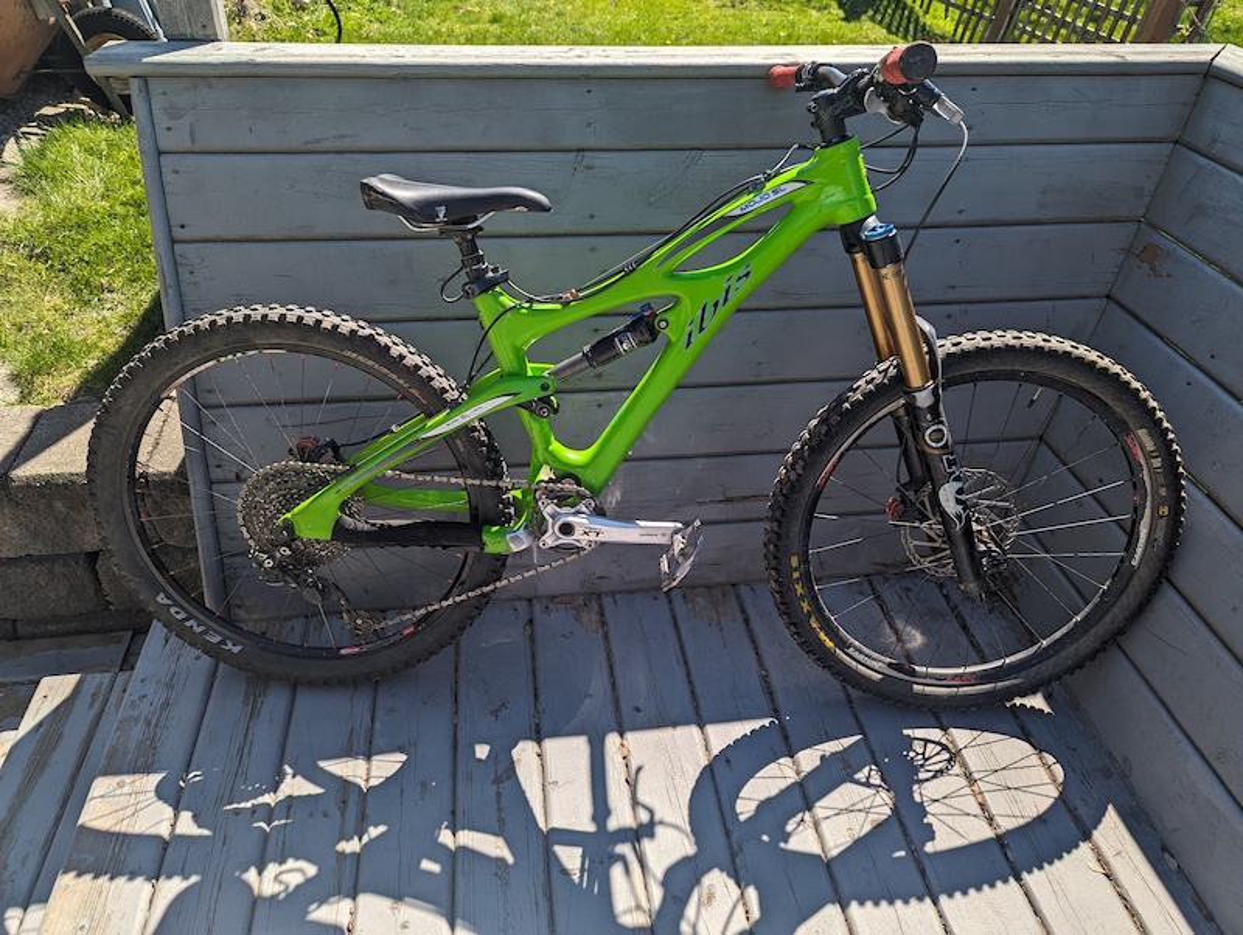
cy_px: 468
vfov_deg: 56.9
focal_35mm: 24
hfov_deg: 71.5
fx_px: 863
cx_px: 622
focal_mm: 6.81
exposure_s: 1/1364
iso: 42
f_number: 1.85
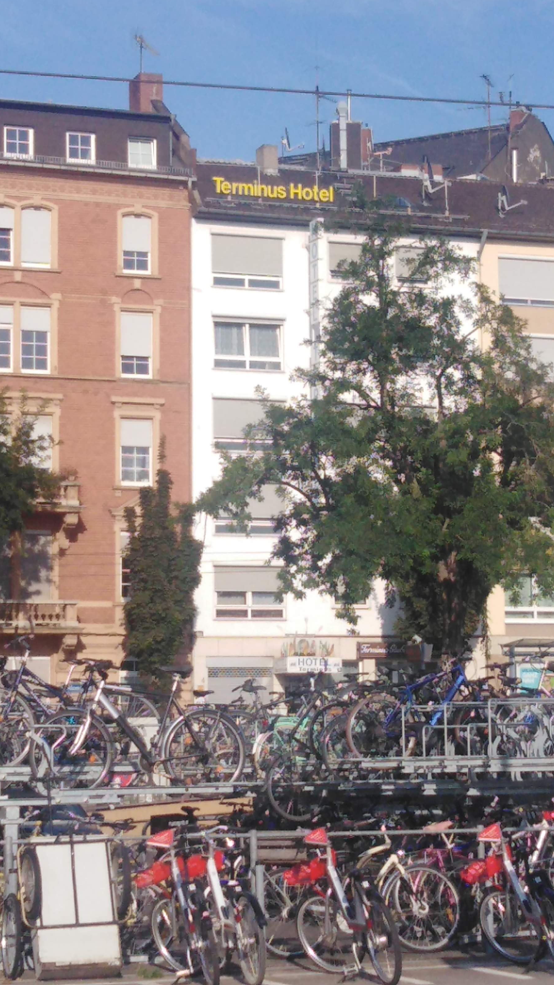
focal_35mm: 29
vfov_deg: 66.1
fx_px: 757
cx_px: 312
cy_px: 481
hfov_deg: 40.1
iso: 100
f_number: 2.2
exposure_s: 1/1188
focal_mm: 3.46
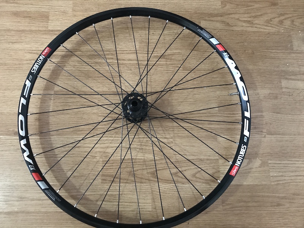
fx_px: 246
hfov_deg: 63.4
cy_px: 114
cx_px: 152
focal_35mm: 28
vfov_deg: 49.7
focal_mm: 3.99
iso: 100
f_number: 1.8
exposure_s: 1/4
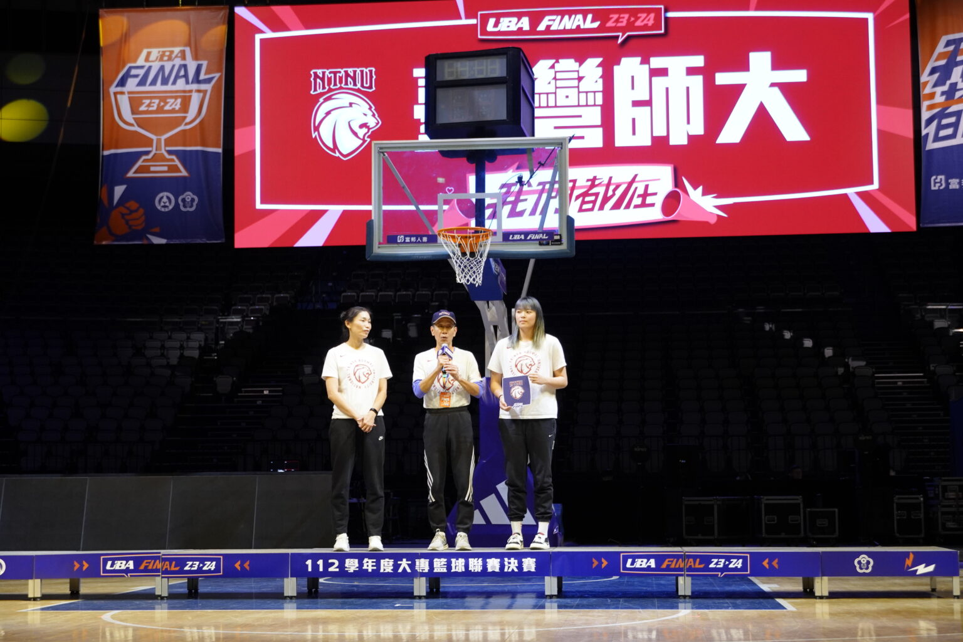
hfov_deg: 31.9
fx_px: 1685
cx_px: 482
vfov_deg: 21.6
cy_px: 321
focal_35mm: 63
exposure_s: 1/30
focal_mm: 42
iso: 1000
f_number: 4.5
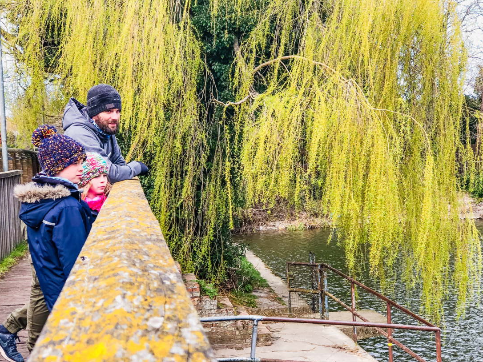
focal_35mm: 63
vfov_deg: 23.3
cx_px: 254
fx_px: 879
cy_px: 190
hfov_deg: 30.7
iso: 20
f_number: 2.8
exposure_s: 1/125
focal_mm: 6.6
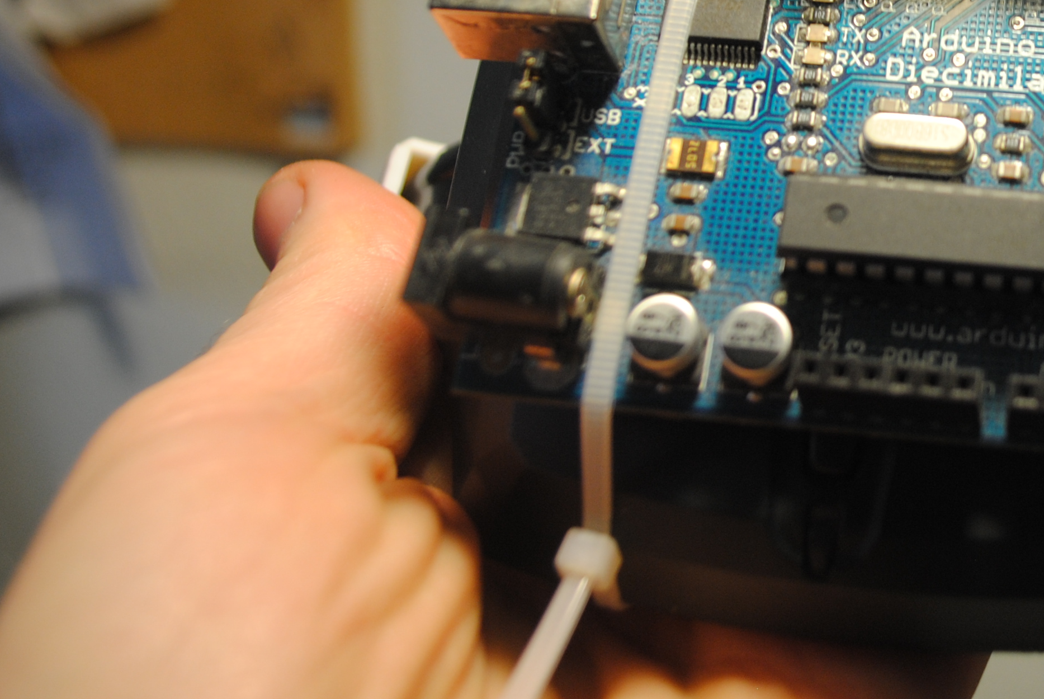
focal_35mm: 56
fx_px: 1626
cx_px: 955
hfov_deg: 33.6
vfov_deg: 23.6
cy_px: 63
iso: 200
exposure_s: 1/40
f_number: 3.5
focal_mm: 18
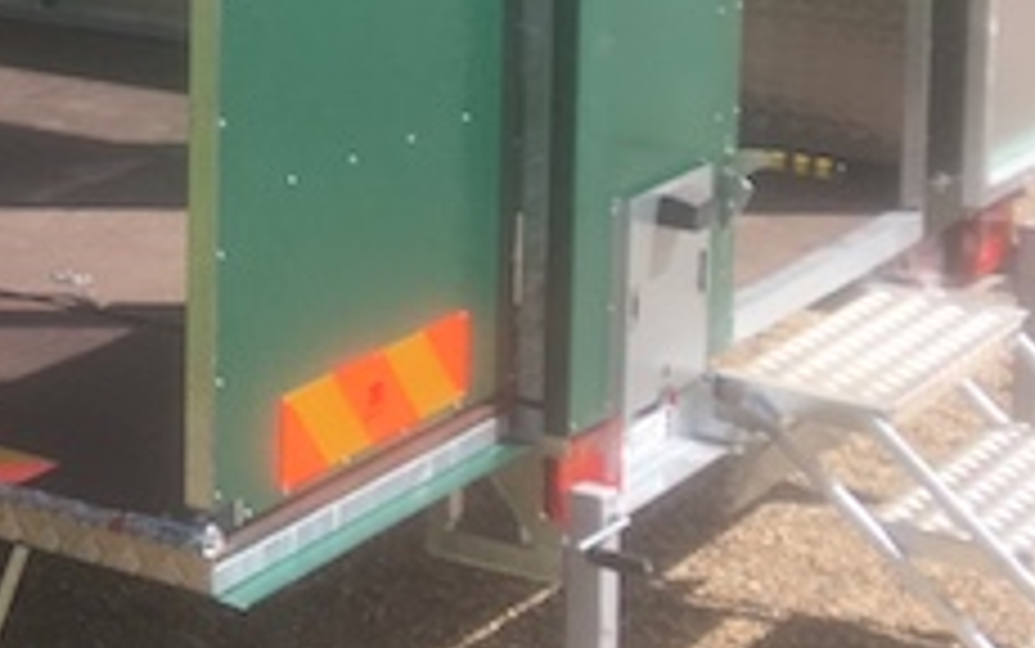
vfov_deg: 11.8
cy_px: -248
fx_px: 3020
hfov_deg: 17.4
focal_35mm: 107
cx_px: -536
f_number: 2.2
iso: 25
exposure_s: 1/680
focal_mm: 4.15
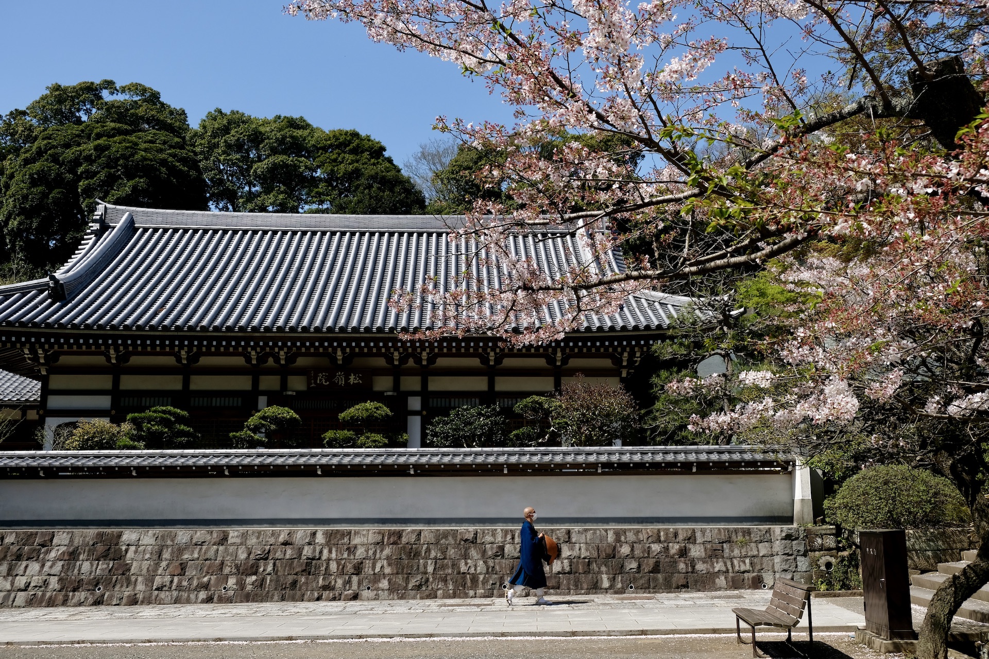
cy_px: 330
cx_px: 494
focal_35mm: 33
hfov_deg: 57.2
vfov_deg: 40.0
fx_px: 907
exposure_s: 1/1000
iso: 200
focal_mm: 22.3
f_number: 5.6
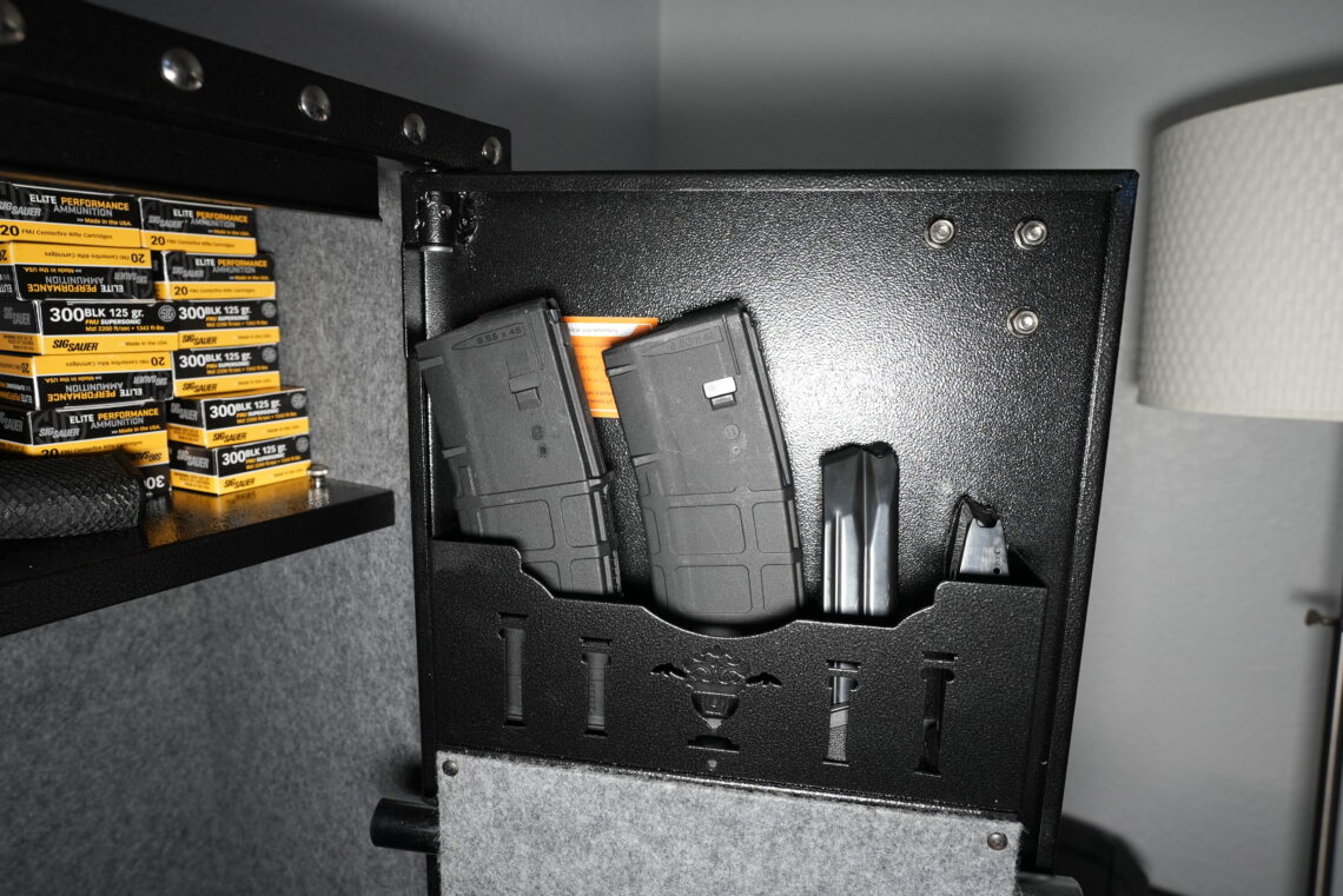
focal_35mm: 21
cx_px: 672
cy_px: 448
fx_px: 784
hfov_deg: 81.2
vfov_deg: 59.5
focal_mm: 21
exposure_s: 1/30
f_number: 5.6
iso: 1250
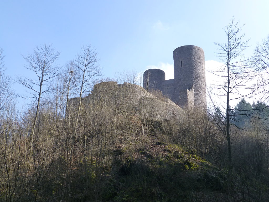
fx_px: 319
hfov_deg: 45.8
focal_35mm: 41
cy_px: 101
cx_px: 134
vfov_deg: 35.1
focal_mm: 7.4
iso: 160
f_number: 3.9
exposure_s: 1/500
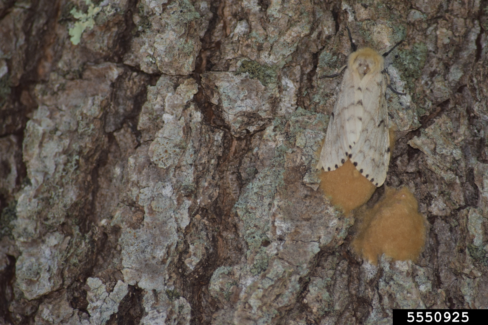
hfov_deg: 4.6
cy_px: 162
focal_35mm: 450
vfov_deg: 3.1
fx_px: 6100
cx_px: 244
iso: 180
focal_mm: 300
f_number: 5.6
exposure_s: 1/60
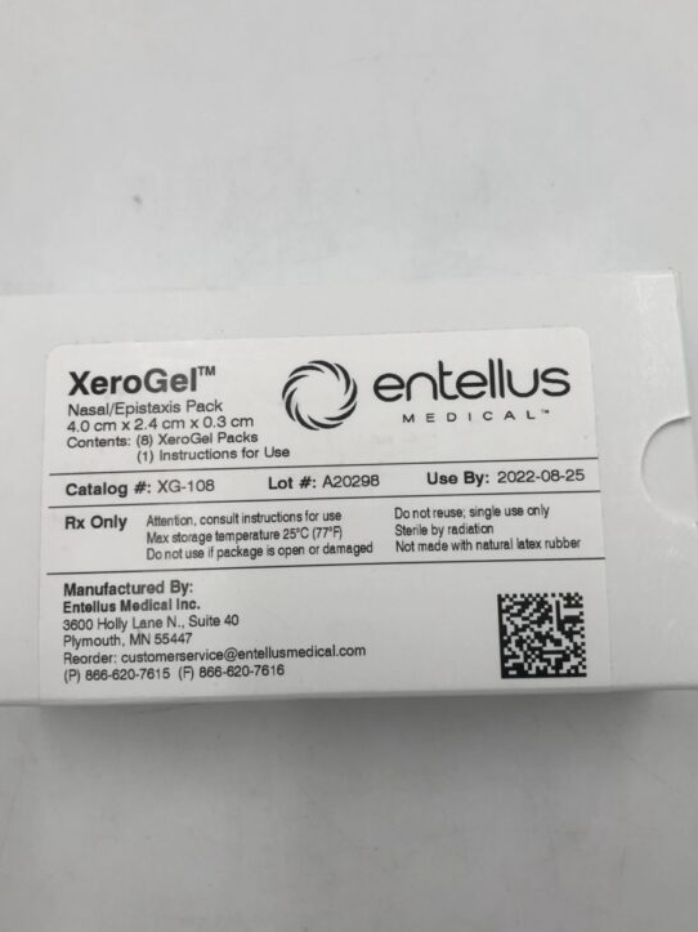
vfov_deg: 58.3
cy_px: 495
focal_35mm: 31
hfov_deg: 45.4
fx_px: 834
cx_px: 364
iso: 20
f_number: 1.8
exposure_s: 1/192
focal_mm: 3.99
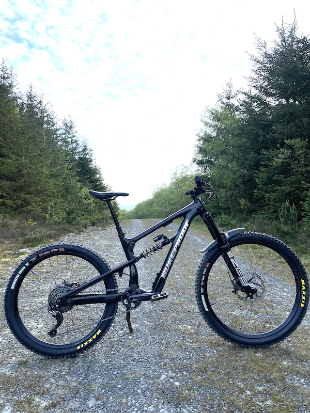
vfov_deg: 67.3
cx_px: 155
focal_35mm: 26
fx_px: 310
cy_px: 206
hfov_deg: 53.1
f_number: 1.6
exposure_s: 1/1247
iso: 32
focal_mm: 4.2
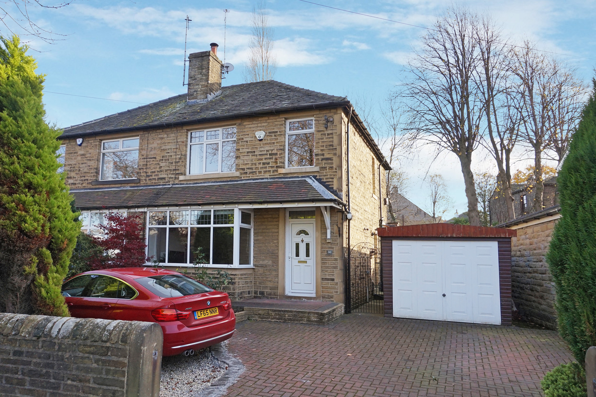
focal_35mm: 24
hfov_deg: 73.8
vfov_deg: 53.1
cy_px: 198
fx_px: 397
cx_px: 298
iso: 400
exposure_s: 1/200
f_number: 11
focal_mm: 16
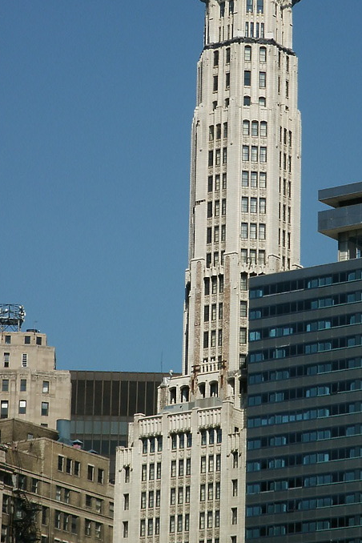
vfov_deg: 10.7
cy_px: 206
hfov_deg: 7.2
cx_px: 233
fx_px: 2896
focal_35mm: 192
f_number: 8
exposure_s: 1/350
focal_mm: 28.23
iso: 64
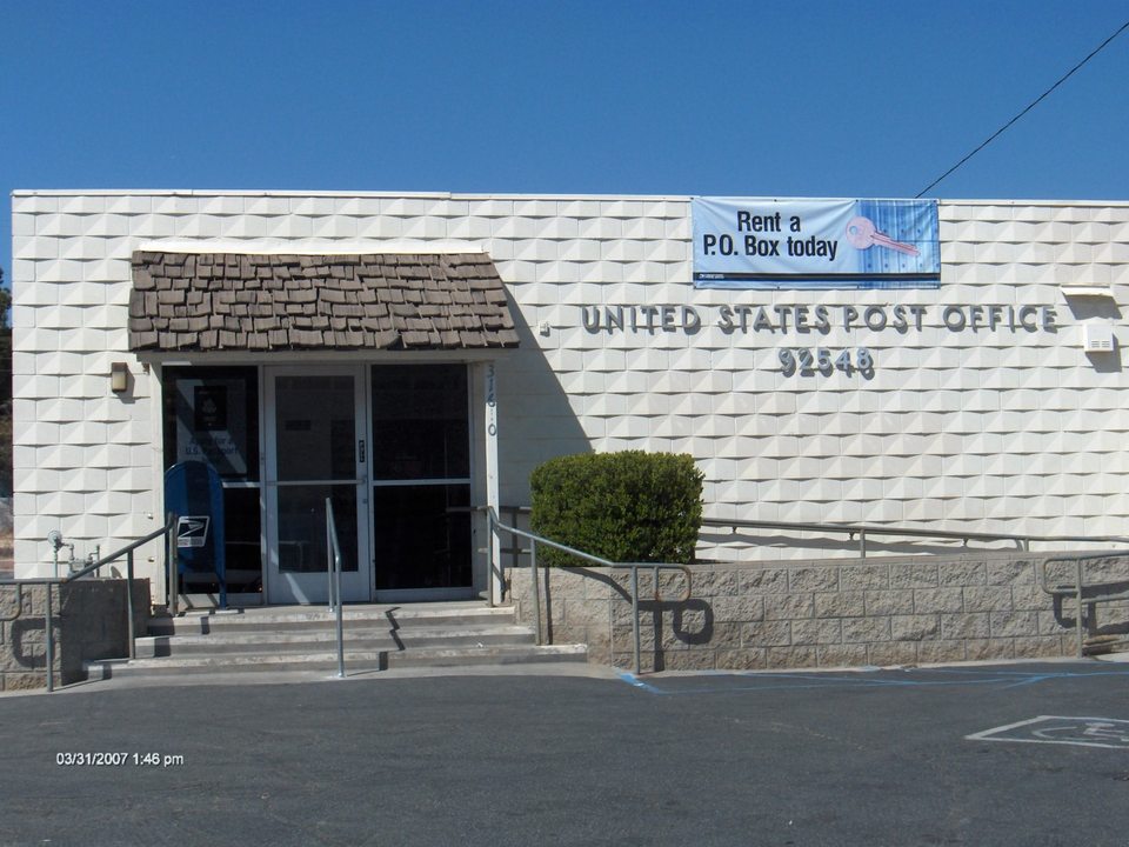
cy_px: 424
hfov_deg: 34.9
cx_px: 564
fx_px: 1794
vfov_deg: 26.6
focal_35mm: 55
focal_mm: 11.4
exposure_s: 1/581
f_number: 5.4
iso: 100
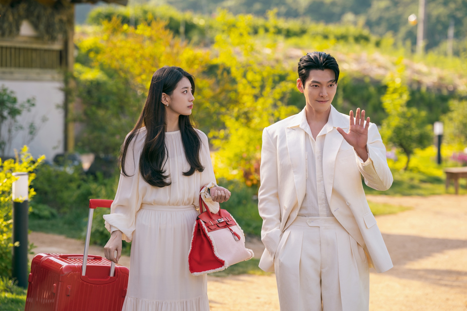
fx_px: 1686
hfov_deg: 15.8
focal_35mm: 130
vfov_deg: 10.5
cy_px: 156
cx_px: 234
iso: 100
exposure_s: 1/320
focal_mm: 130
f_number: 4
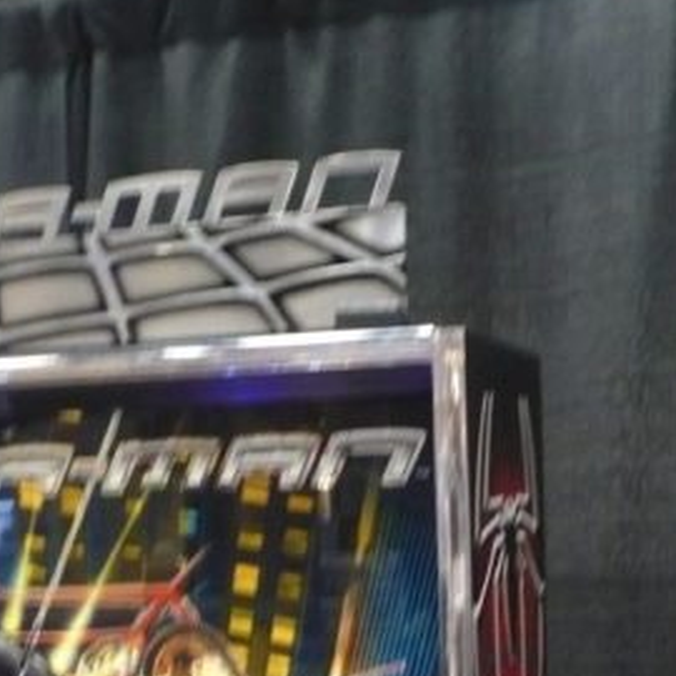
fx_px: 1701
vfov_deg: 22.1
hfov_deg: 21.9
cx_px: 61
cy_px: 568
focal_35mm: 77
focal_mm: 6.1
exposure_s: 1/10
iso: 400
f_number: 2.8
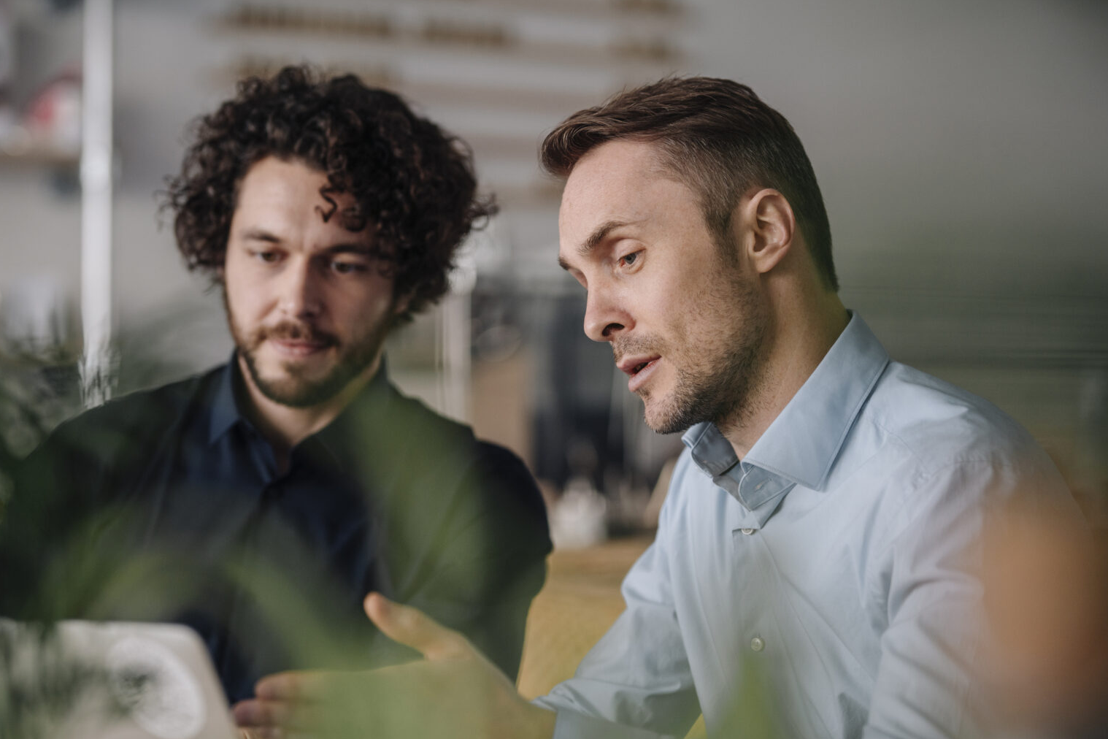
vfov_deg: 15.9
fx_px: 2647
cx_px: 552
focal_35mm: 86
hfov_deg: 23.6
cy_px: 372
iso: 800
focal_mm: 85
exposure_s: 1/400
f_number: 2
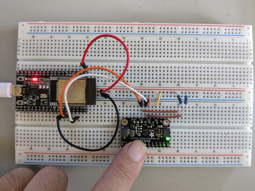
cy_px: 96
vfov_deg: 51.4
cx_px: 128
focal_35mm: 27
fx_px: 199
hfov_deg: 65.3
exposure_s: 1/120
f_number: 1.73
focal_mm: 4.38
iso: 818
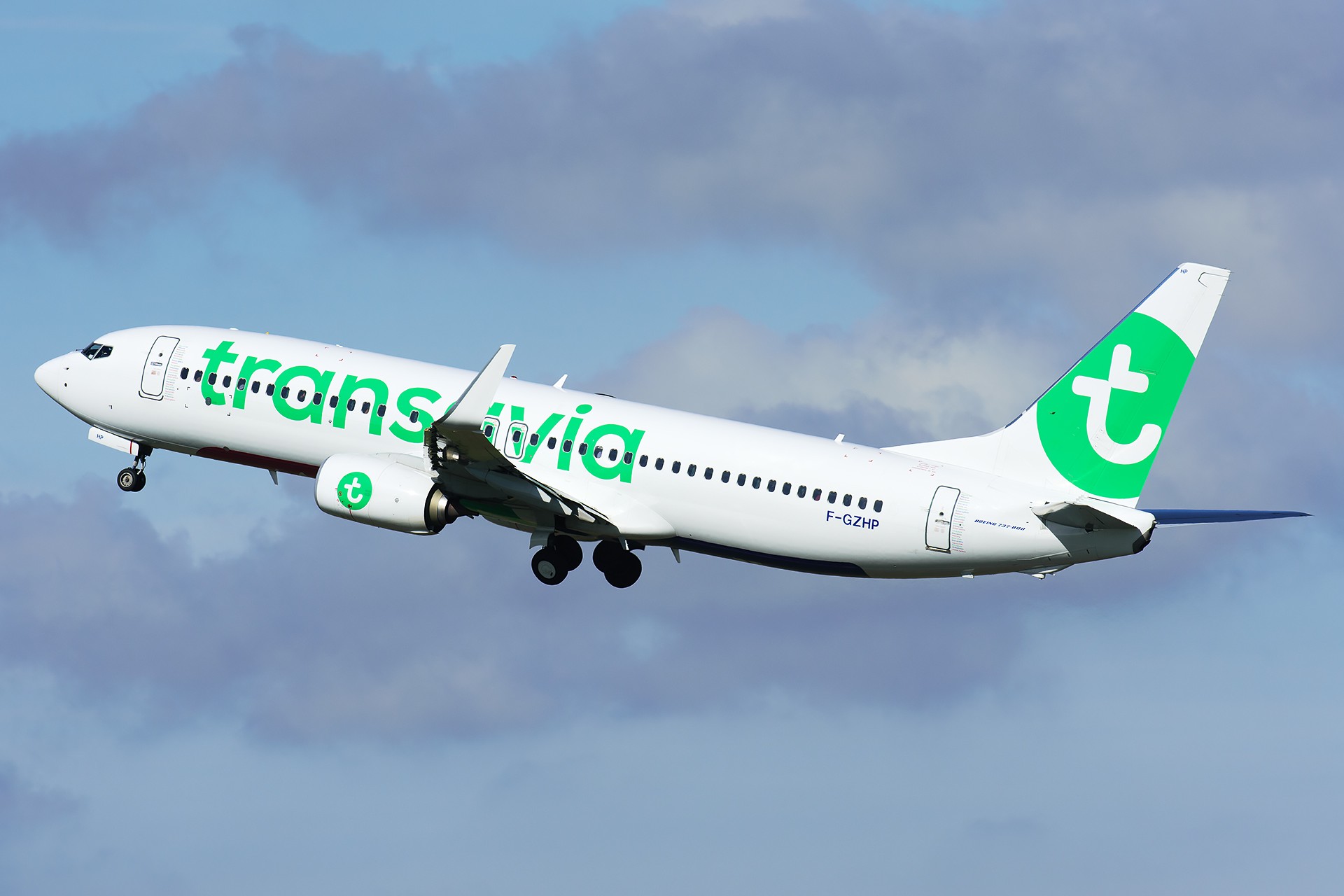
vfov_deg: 3.1
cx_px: 672
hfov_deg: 4.6
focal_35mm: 450
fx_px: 16799
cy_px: 448
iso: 200
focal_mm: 300
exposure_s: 1/2000
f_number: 5.6
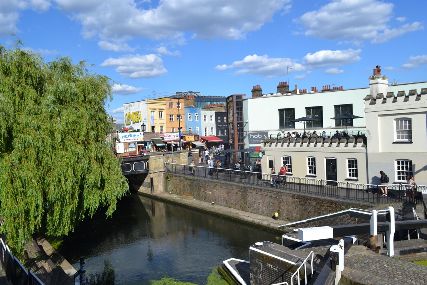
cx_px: 214
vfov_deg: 47.9
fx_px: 320
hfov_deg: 67.4
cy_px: 142
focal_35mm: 27
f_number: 8
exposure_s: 1/250
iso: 100
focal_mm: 18
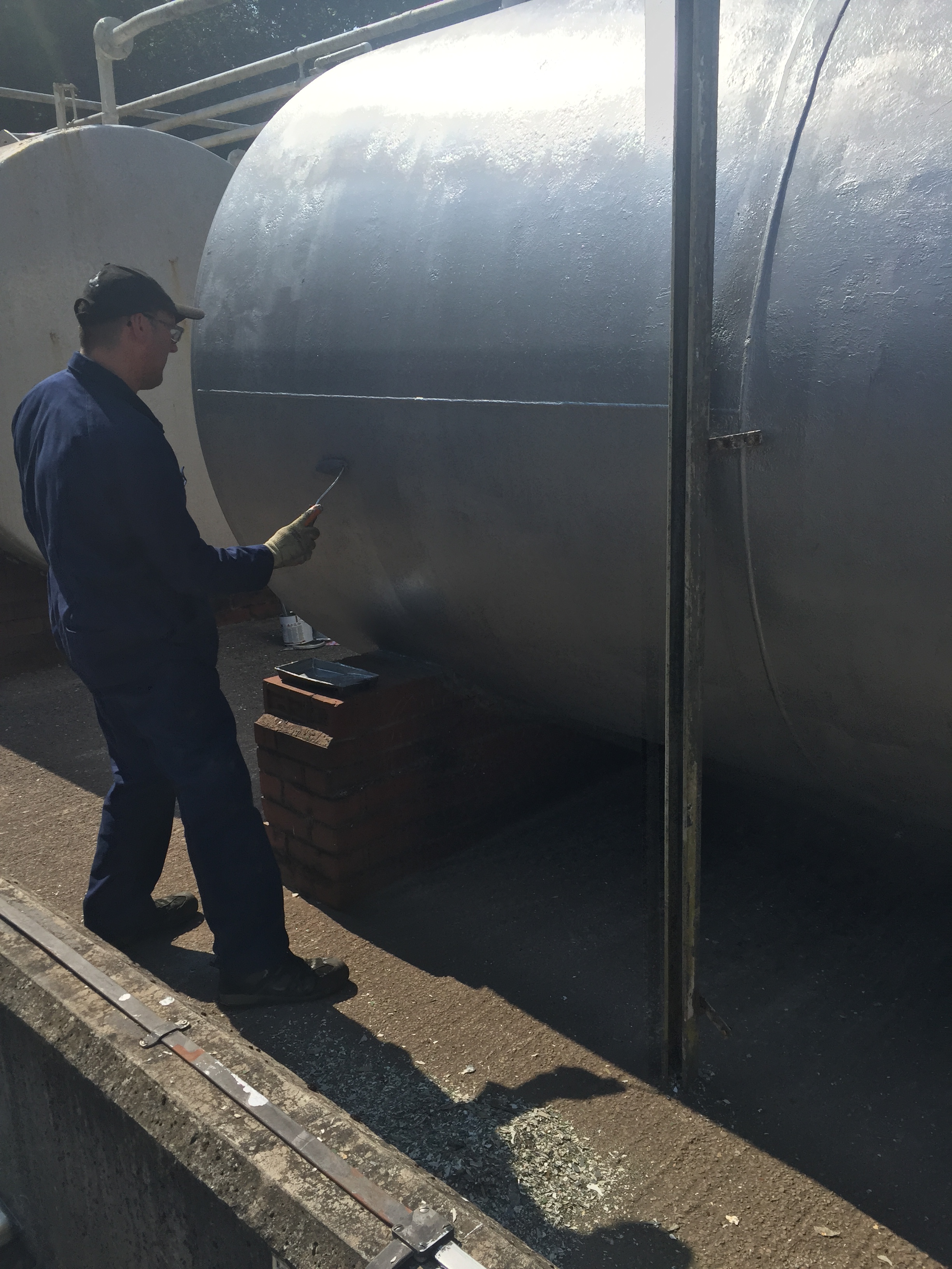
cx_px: 476
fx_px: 1063
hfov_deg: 48.2
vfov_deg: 61.7
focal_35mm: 29
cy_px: 634
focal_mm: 4.15
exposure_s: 1/2639
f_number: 2.2
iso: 32
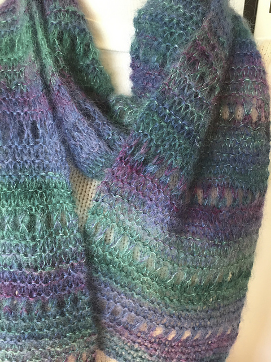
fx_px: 303
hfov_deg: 48.2
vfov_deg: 61.7
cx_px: 136
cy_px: 181
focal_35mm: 29
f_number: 2.2
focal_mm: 4.15
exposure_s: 1/30
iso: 50
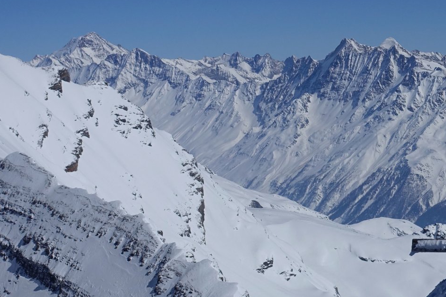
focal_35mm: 102
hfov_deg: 19.4
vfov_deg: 13.3
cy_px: 264
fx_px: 1263
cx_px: 459
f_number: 5.6
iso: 125
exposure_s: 1/400
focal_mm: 15.94
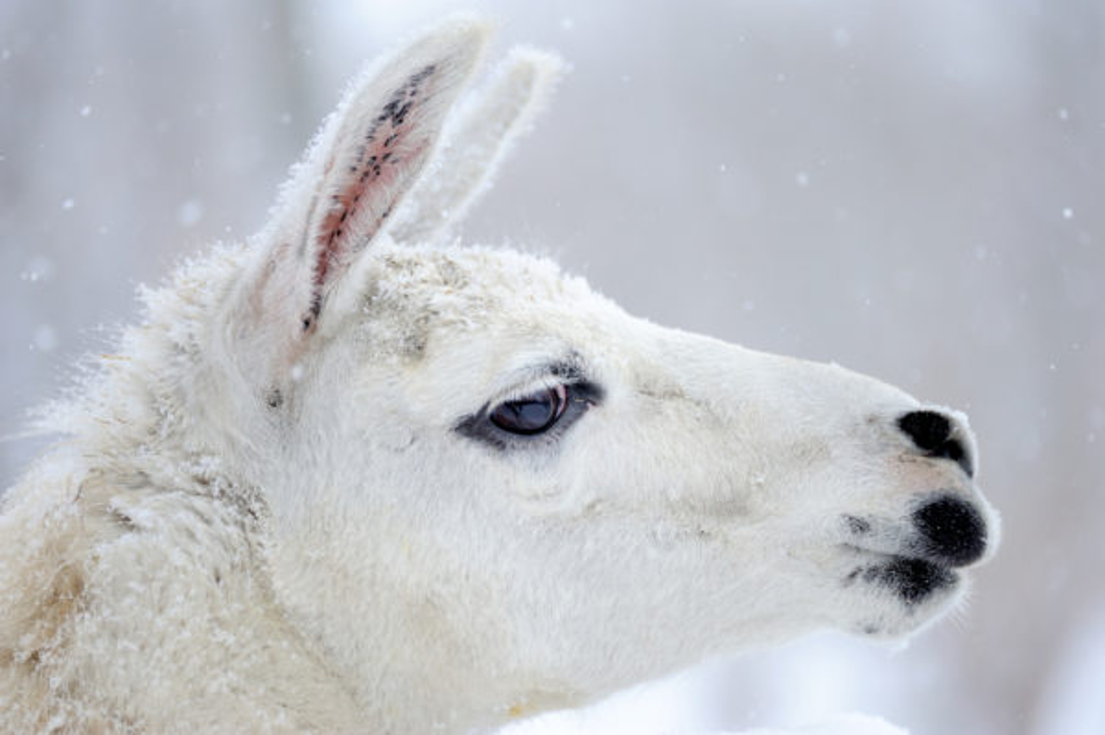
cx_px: 552
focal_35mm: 185
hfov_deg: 11.1
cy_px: 368
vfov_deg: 7.4
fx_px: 5674
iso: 320
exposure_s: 1/400
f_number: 3.5
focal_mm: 185
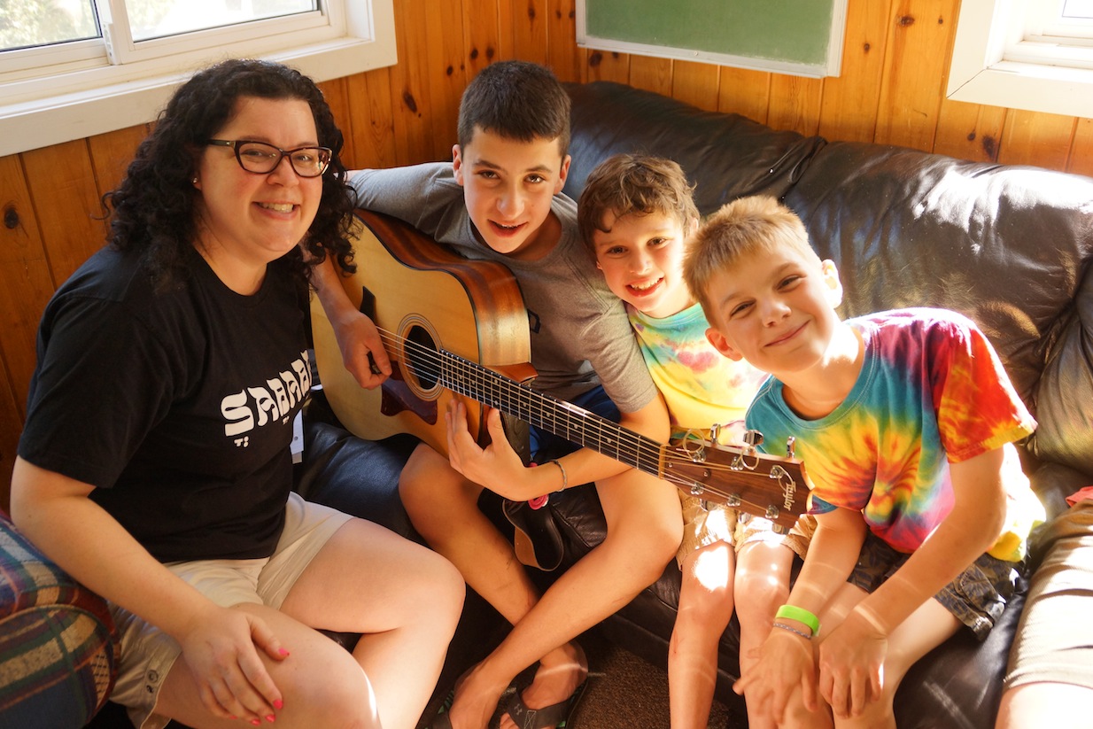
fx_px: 1002
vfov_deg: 40.0
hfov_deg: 57.2
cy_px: 364
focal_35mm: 33
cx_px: 546
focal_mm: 22
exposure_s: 1/60
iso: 500
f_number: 4
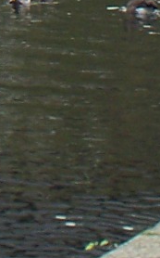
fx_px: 2540
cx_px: -154
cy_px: -410
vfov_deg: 5.5
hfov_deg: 3.6
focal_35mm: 363
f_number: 2.8
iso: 64
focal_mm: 7.54
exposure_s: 1/100
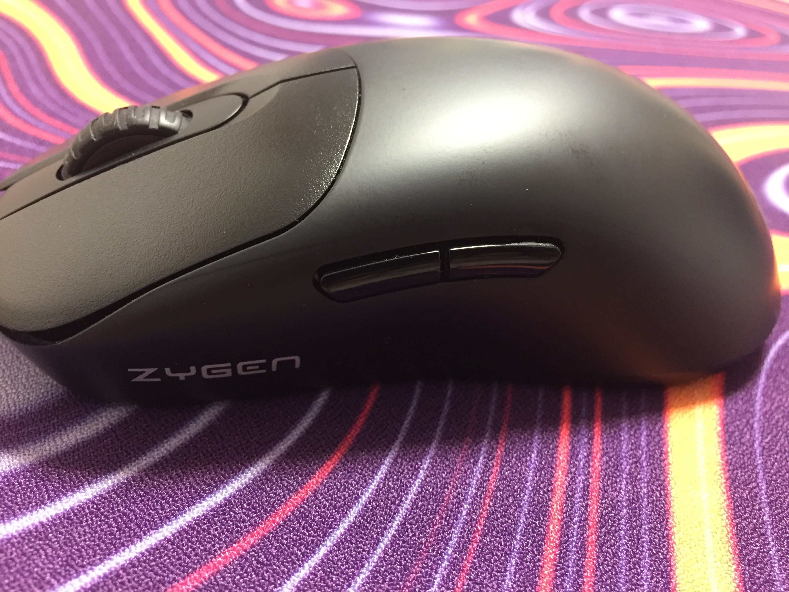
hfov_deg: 61.7
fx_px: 661
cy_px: 296
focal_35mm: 29
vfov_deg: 48.2
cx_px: 394
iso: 250
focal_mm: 4.15
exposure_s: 1/20
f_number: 2.2
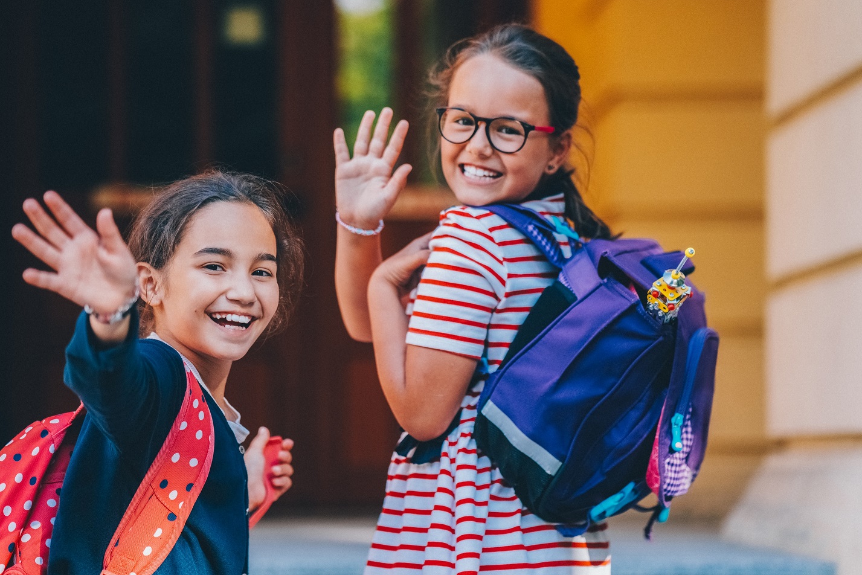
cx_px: 433
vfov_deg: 11.8
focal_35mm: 116
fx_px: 2778
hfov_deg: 17.6
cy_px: 292
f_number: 1.8
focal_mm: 85
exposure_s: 1/2000
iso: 400
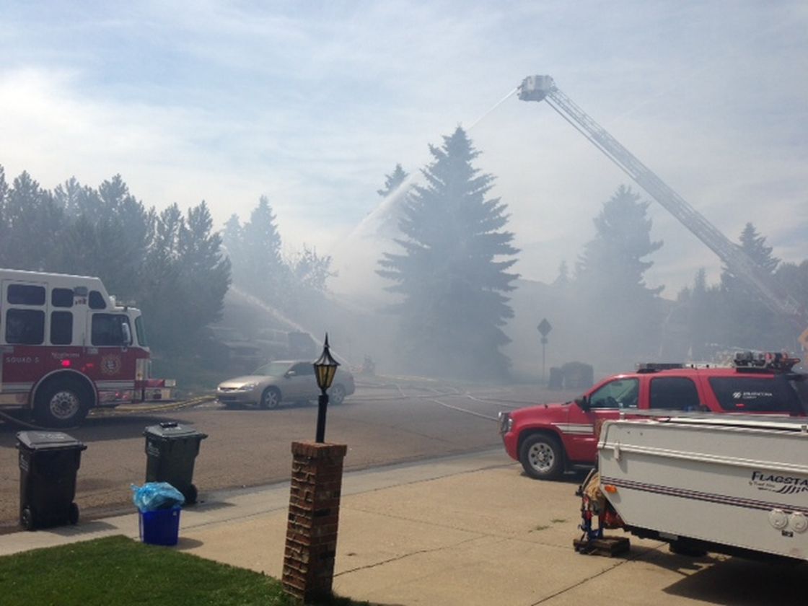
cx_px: 404
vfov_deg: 42.9
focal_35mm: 33
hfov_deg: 55.4
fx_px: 770
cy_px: 303
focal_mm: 4.13
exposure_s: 1/2088
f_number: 2.4
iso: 50
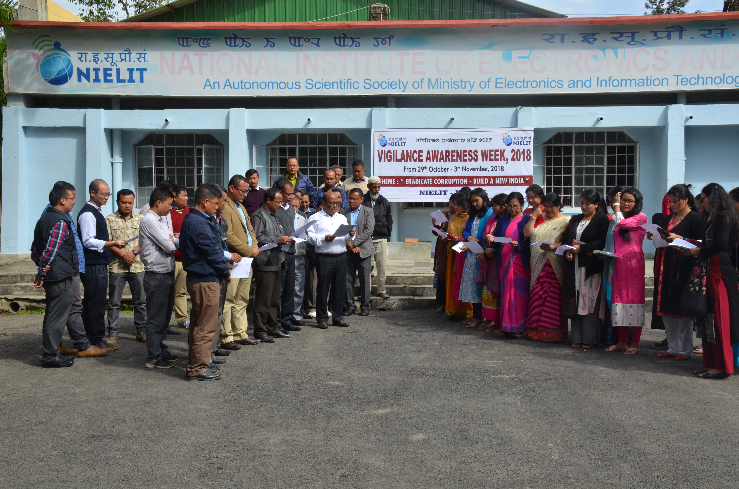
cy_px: 244
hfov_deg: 43.7
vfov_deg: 29.7
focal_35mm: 45
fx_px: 922
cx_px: 370
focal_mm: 30
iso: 800
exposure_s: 1/640
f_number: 13
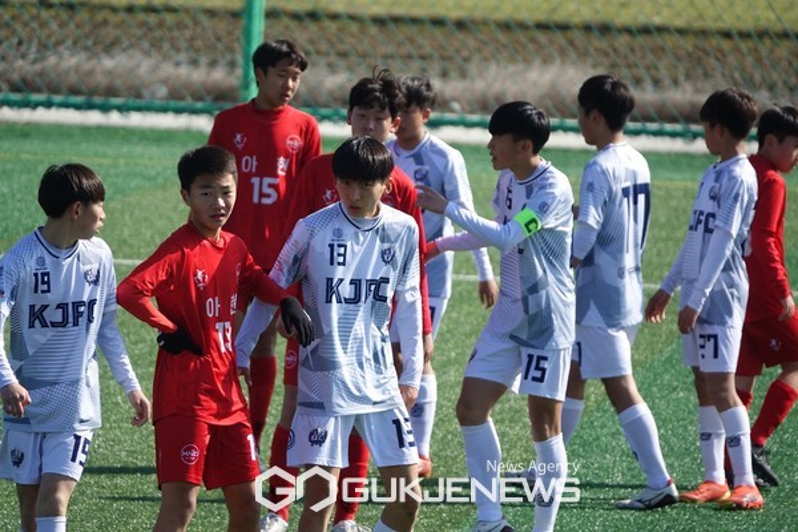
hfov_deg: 3.4
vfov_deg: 2.3
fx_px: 13299
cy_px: 266
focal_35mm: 600
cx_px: 399
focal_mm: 220
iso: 100
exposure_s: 1/640
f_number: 4
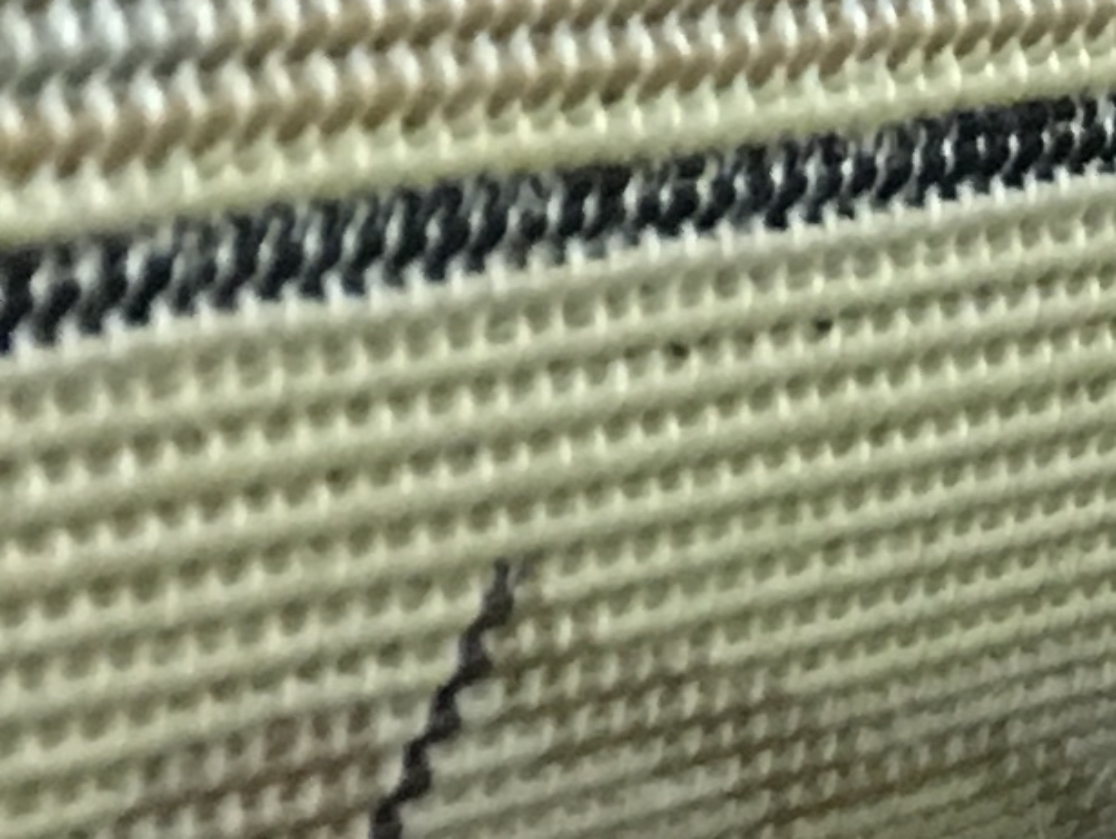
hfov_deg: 10.0
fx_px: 6129
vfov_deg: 6.9
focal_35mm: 190
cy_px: -1812
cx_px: 1820
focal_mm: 4.15
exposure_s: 1/30
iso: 160
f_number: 2.2
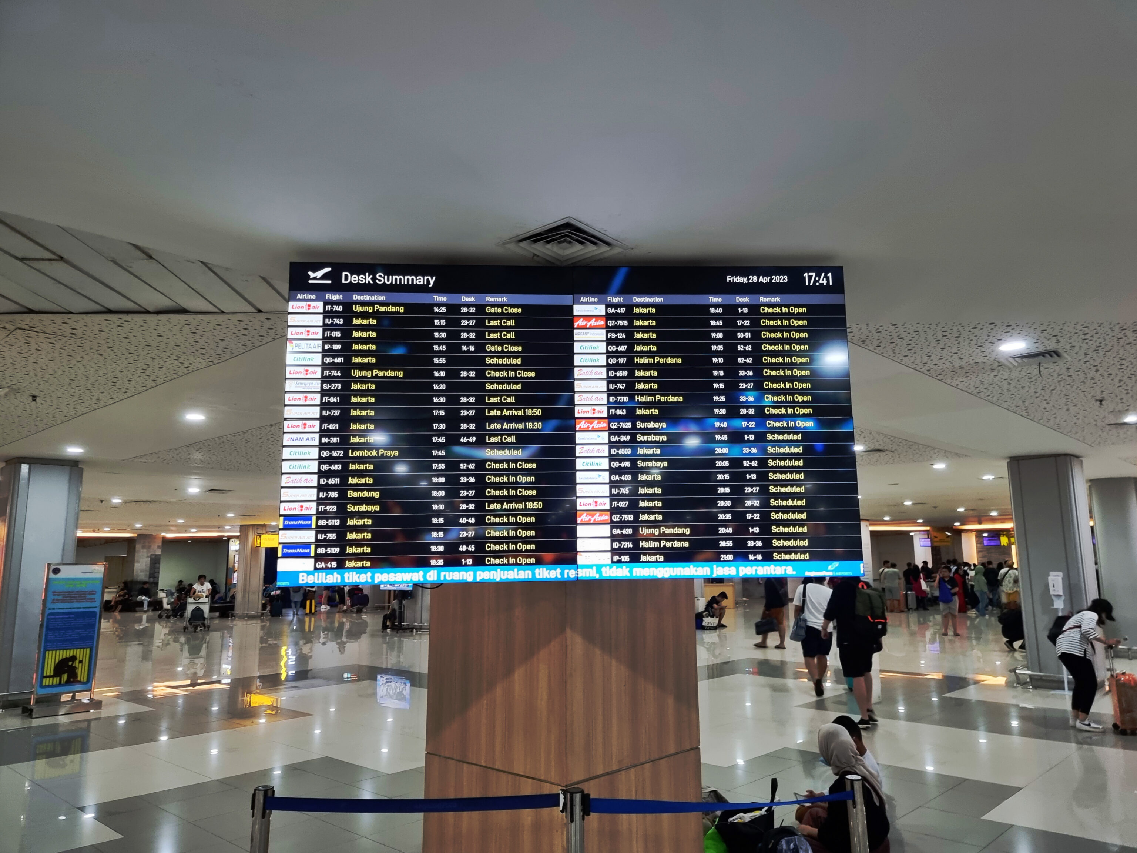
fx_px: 788
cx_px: 568
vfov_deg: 56.8
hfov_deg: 71.6
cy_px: 426
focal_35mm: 24
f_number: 1.8
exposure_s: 1/60
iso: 250
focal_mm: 6.7
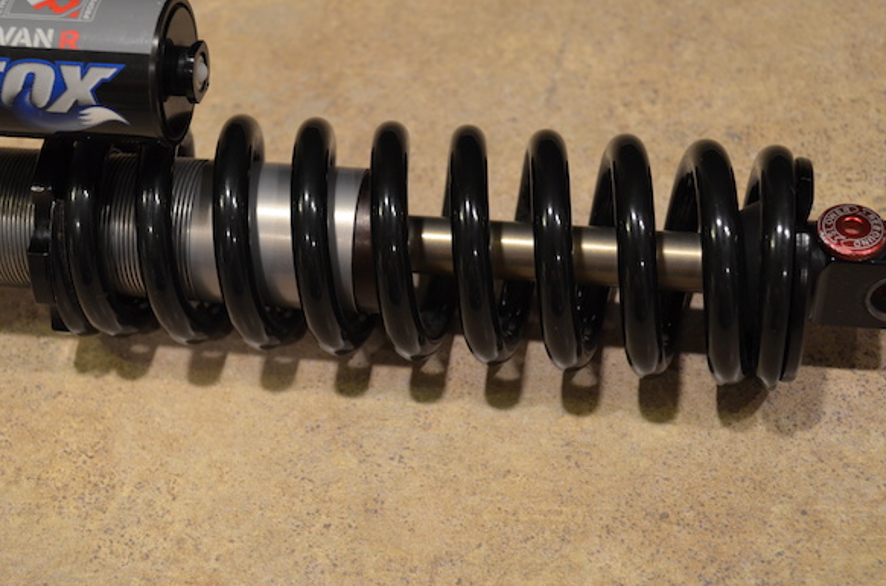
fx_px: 1620
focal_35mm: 66
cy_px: 207
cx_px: 359
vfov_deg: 20.4
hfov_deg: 30.5
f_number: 4.8
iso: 800
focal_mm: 32
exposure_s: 1/30
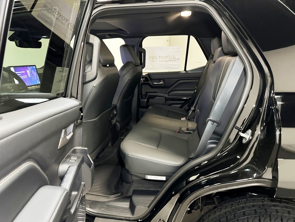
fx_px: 205
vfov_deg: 56.8
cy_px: 111
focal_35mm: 24
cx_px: 148
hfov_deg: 71.6
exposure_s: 1/30
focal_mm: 6.86
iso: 1000
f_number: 1.78
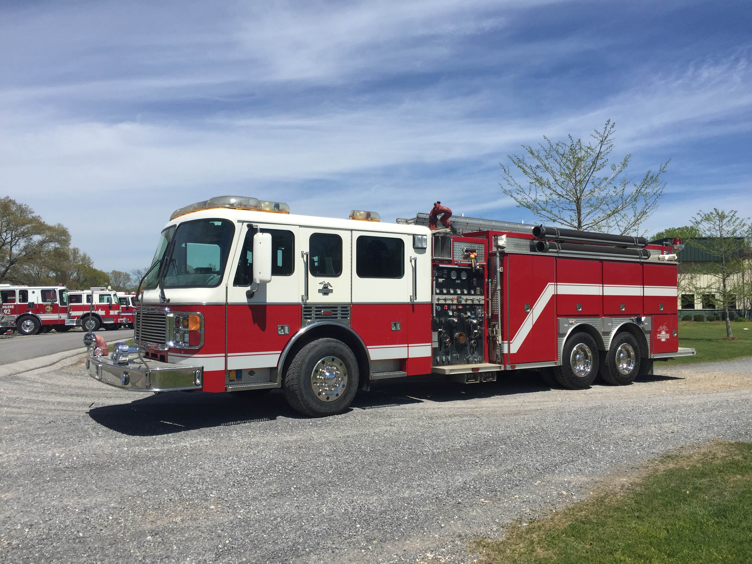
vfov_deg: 48.2
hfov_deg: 61.7
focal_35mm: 29
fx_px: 630
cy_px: 282
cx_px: 376
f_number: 2.2
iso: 32
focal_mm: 4.15
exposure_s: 1/3300
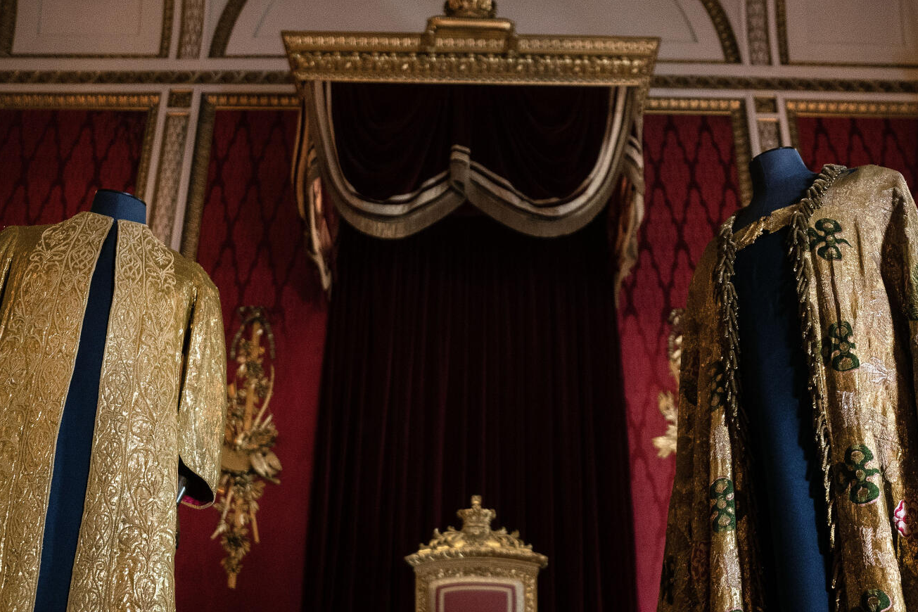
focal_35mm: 38
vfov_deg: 34.5
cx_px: 515
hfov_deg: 50.6
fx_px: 969
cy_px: 434
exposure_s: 1/500
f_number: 1.8
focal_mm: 20
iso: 3200
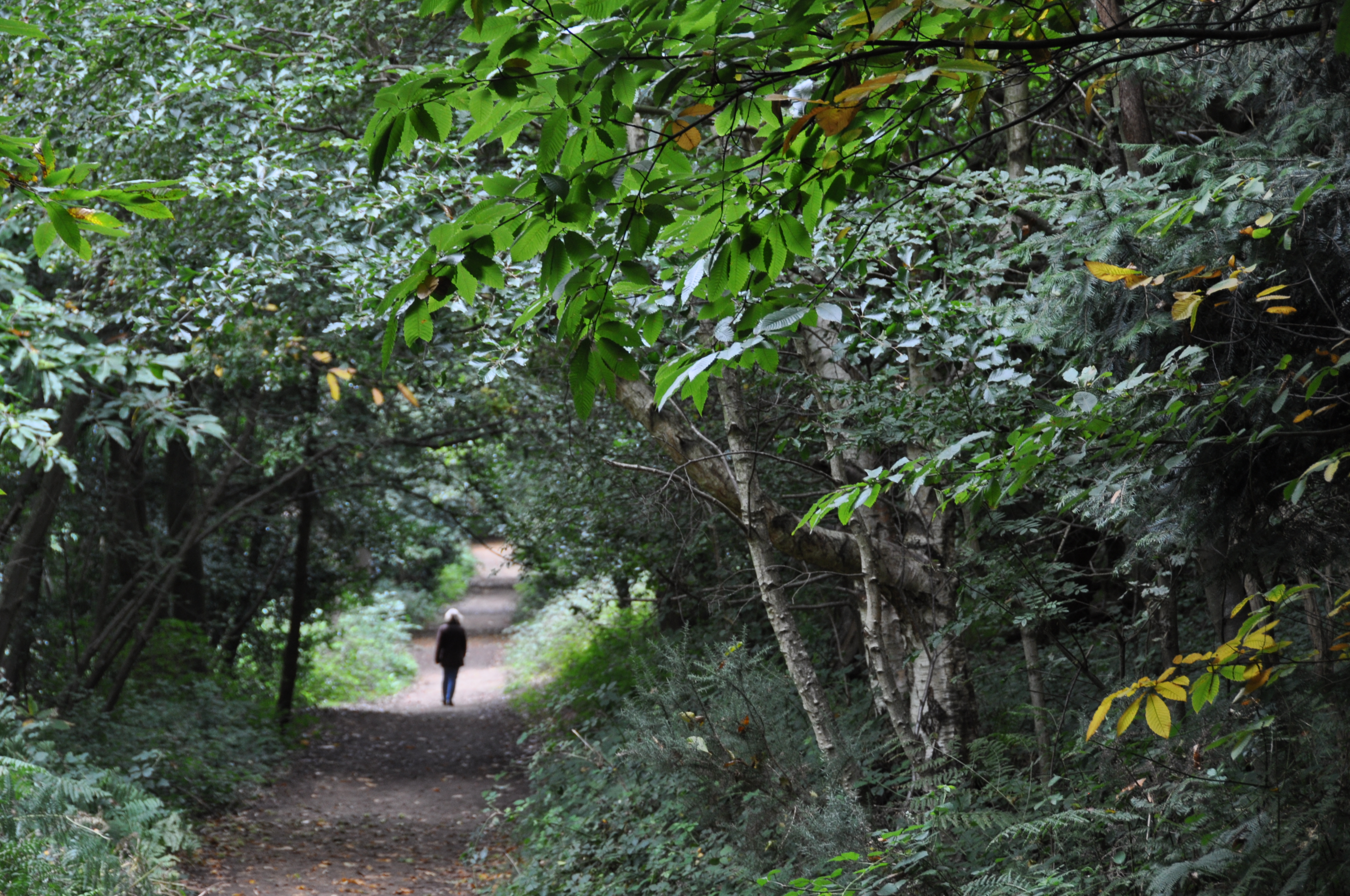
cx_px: 675
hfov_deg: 19.5
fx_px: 3933
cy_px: 448
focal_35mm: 105
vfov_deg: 13.0
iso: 450
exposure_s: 1/60
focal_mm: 70
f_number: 5
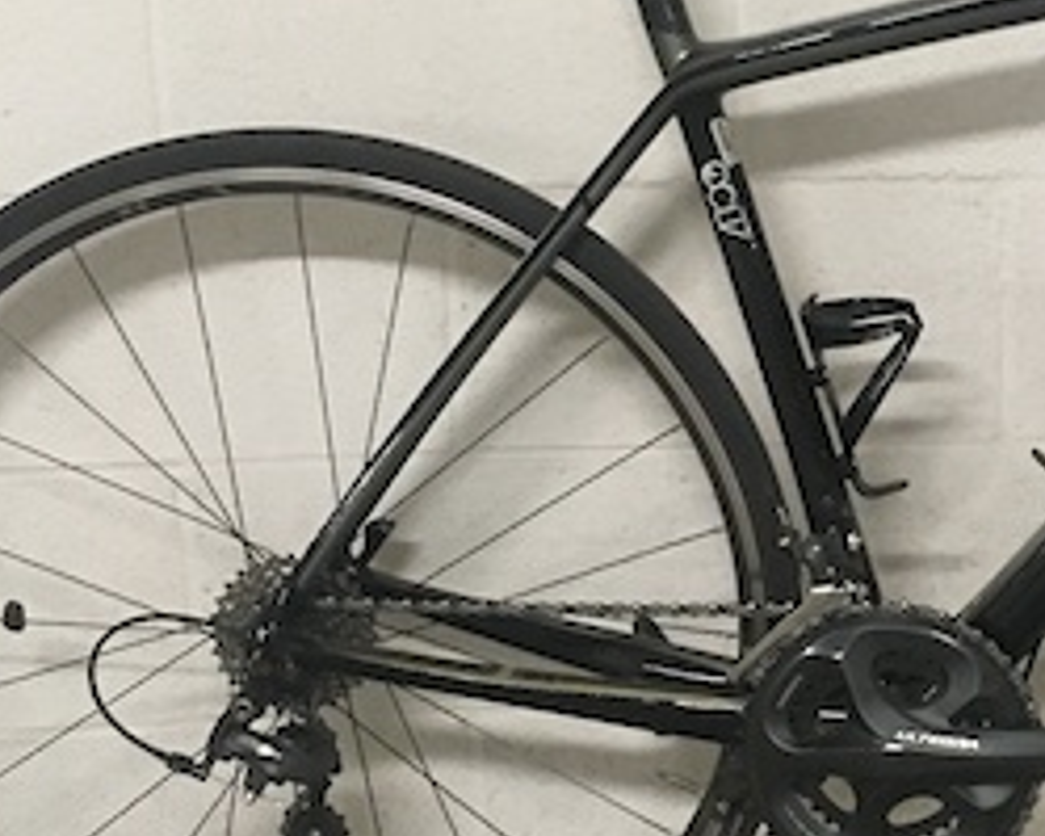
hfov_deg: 20.4
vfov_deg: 16.8
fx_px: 2813
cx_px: 1028
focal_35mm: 91
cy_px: 256
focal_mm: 4.15
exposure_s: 1/24
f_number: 2.2
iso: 200
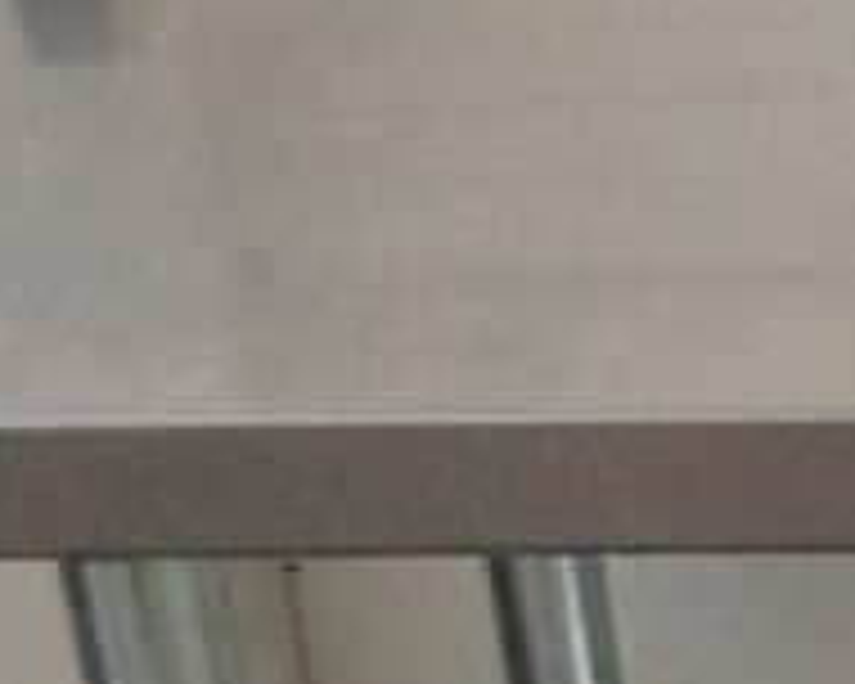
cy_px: 1042
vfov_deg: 7.5
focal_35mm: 203
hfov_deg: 8.7
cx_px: 2002
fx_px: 5137
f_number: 2.4
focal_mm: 3.3
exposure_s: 1/24
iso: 64
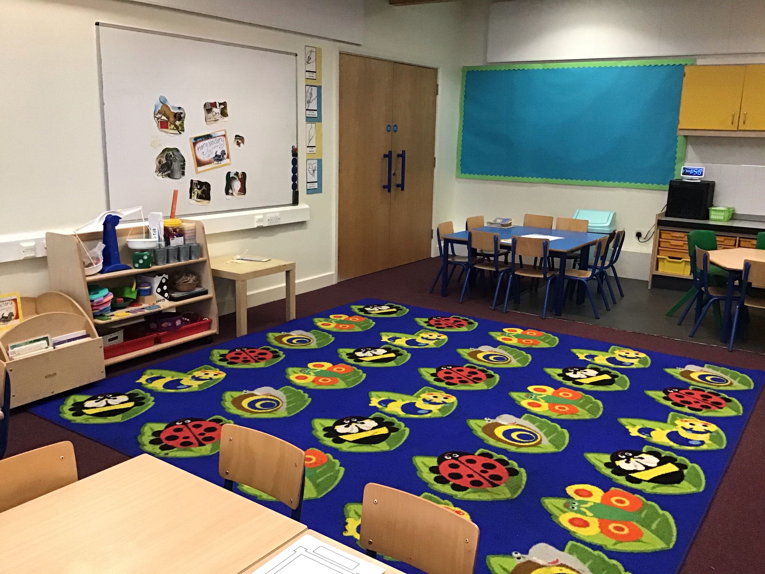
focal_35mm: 31
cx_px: 382
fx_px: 685
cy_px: 287
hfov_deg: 58.4
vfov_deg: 45.4
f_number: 2.4
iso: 200
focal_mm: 3.3
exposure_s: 1/25
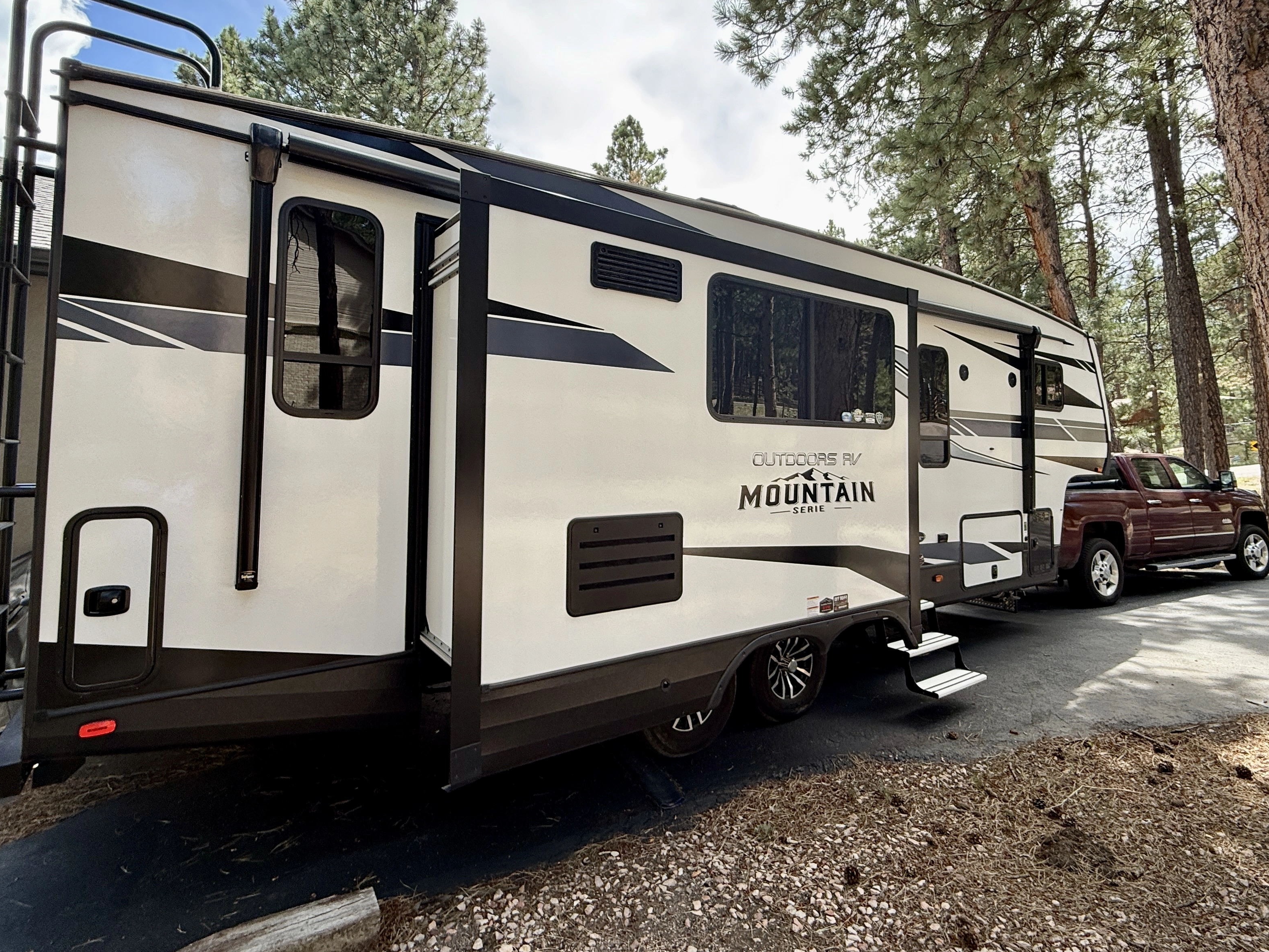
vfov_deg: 71.4
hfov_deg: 87.6
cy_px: 424
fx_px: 660
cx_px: 678
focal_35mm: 18
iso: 50
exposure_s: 1/259
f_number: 2.2
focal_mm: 2.22
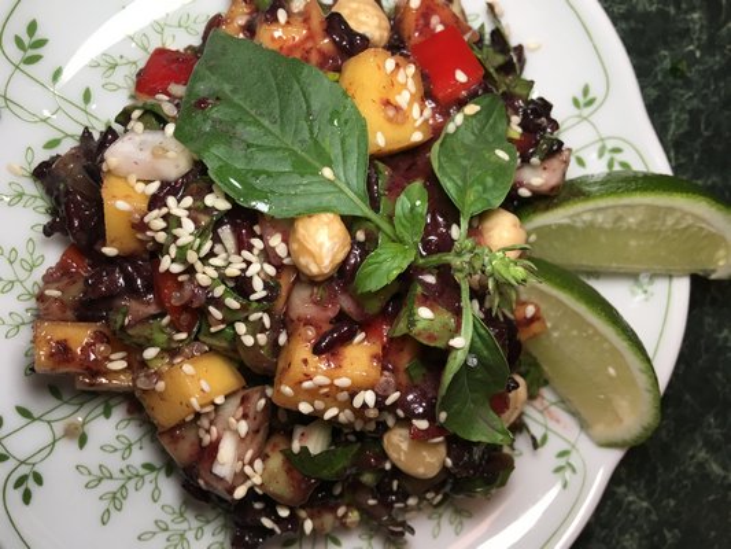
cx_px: 366
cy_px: 274
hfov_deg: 61.6
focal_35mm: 29
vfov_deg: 48.2
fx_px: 613
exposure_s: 1/30
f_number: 2.2
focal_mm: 4.15
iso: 32
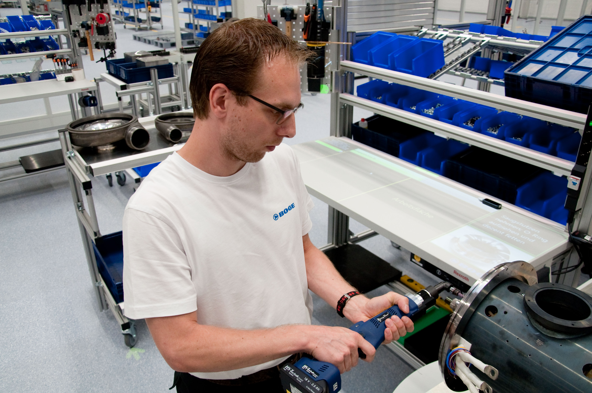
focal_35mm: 32
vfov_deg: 41.6
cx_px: 296
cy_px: 196
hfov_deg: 59.6
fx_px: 517
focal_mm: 21
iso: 400
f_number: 5
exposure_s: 1/100
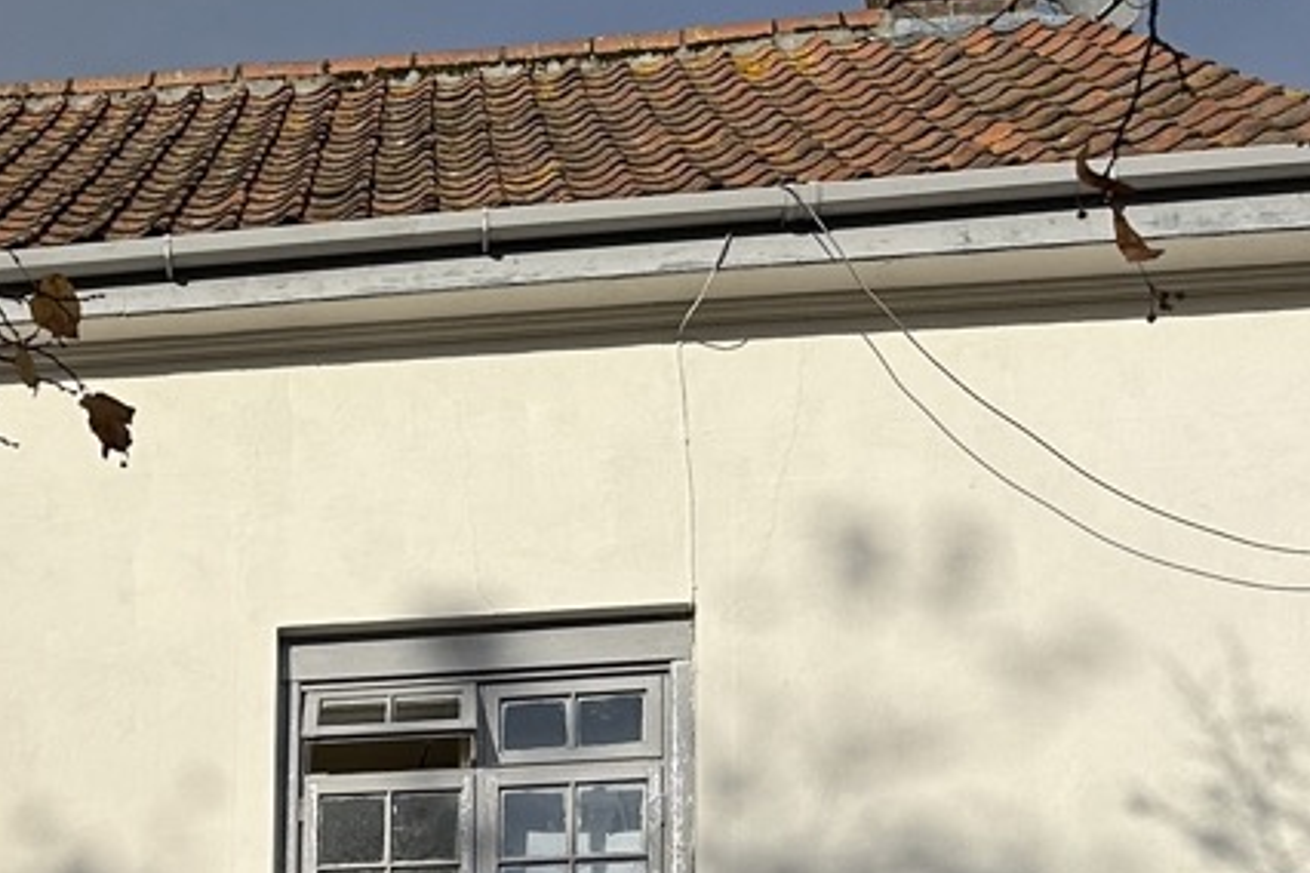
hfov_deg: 25.2
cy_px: 1187
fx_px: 2729
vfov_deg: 17.0
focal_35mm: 75
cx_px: -114
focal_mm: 6.86
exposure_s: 1/10753
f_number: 1.78
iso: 80
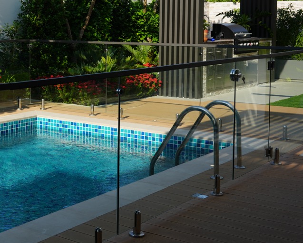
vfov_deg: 23.0
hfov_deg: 28.0
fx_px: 592
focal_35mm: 66
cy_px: 64
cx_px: 53
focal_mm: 35
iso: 100
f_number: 9
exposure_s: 1/125
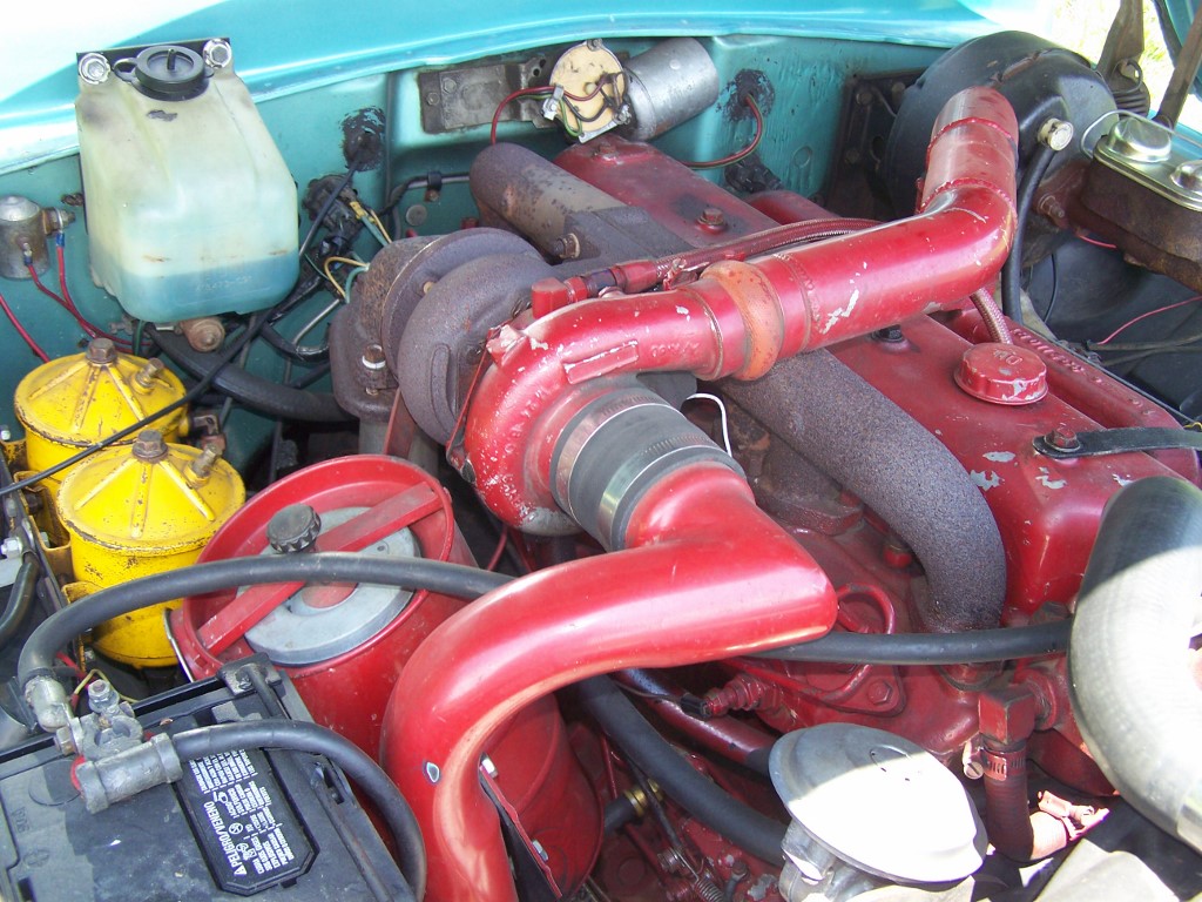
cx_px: 601
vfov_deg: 36.0
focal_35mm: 40
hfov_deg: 46.8
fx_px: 1389
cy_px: 451
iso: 80
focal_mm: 6.7
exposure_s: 1/60
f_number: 2.8
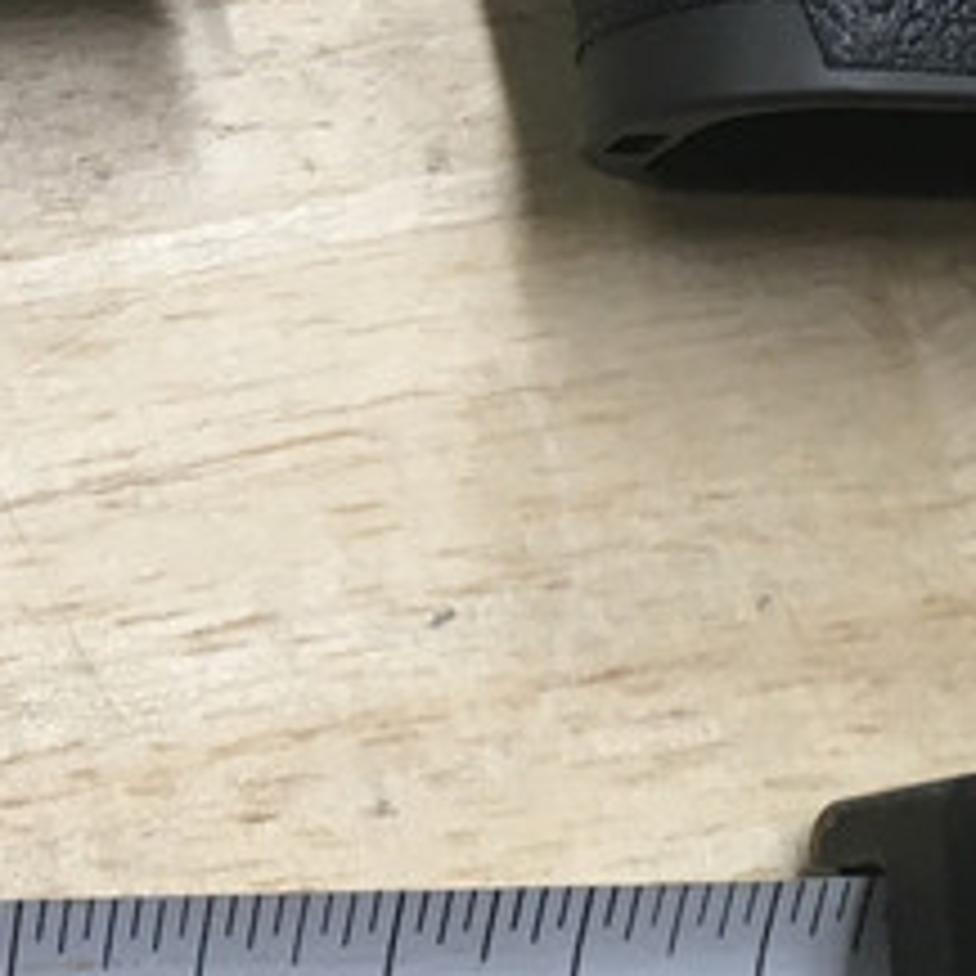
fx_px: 4019
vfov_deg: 13.8
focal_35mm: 126
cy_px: 153
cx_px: -564
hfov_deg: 13.0
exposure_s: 1/30
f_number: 2.2
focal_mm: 4.15
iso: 32
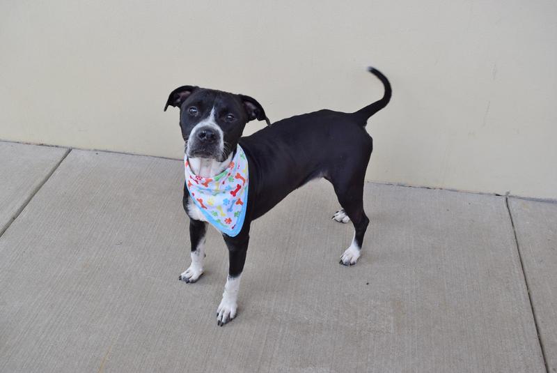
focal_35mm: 33
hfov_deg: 57.2
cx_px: 278
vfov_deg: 40.0
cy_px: 186
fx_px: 511
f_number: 6.3
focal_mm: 22
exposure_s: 1/160
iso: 400
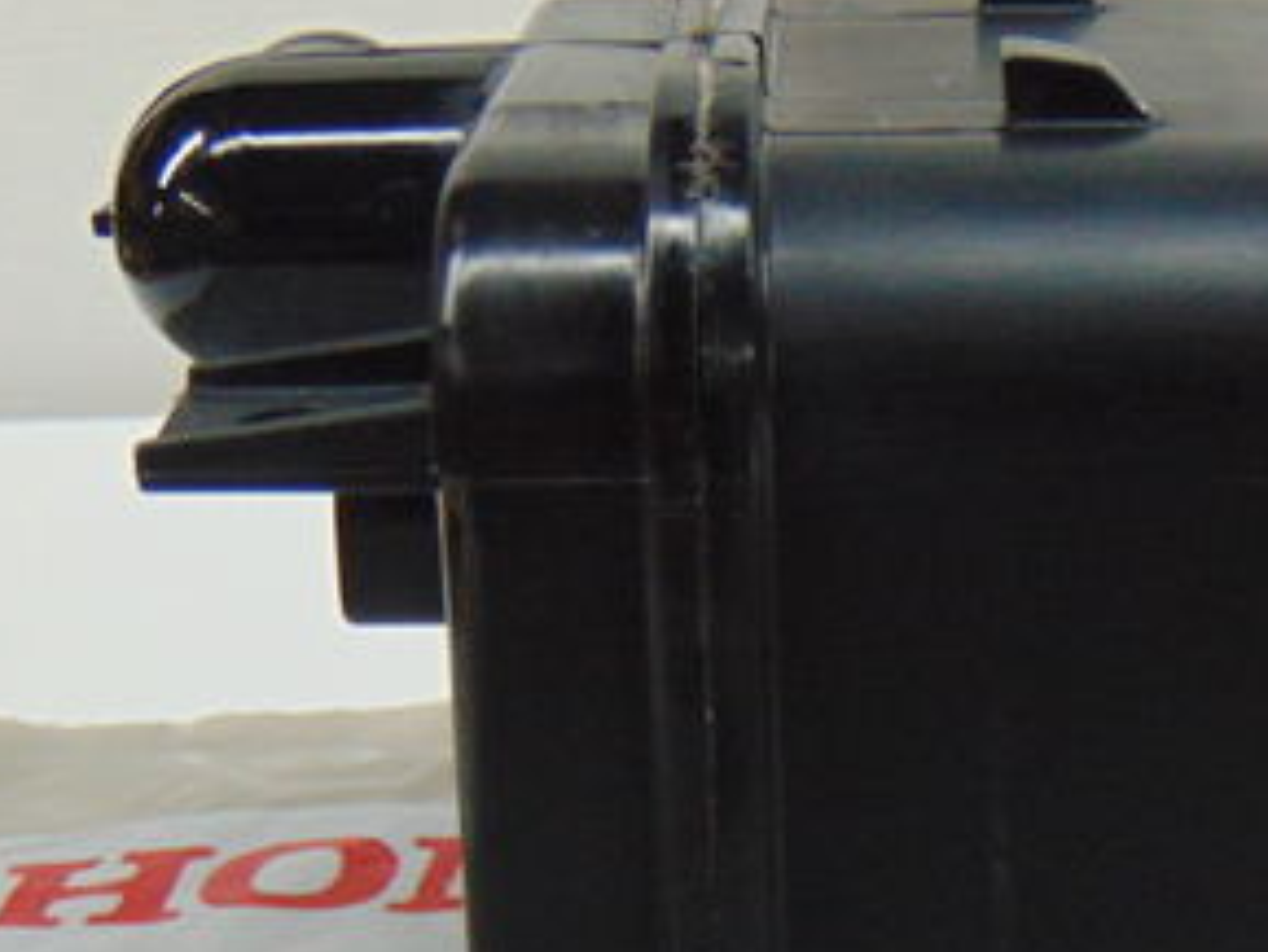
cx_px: 930
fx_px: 3408
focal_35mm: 93
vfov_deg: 15.7
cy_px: 834
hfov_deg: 20.9
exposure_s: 1/30
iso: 250
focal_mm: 7.6
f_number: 3.3
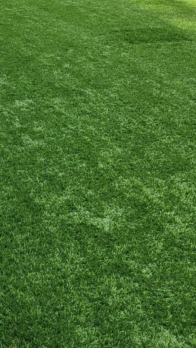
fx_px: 647
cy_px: -2
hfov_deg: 16.0
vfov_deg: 28.3
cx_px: -86
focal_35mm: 70
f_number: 1.8
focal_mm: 4.25
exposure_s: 1/779
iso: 50
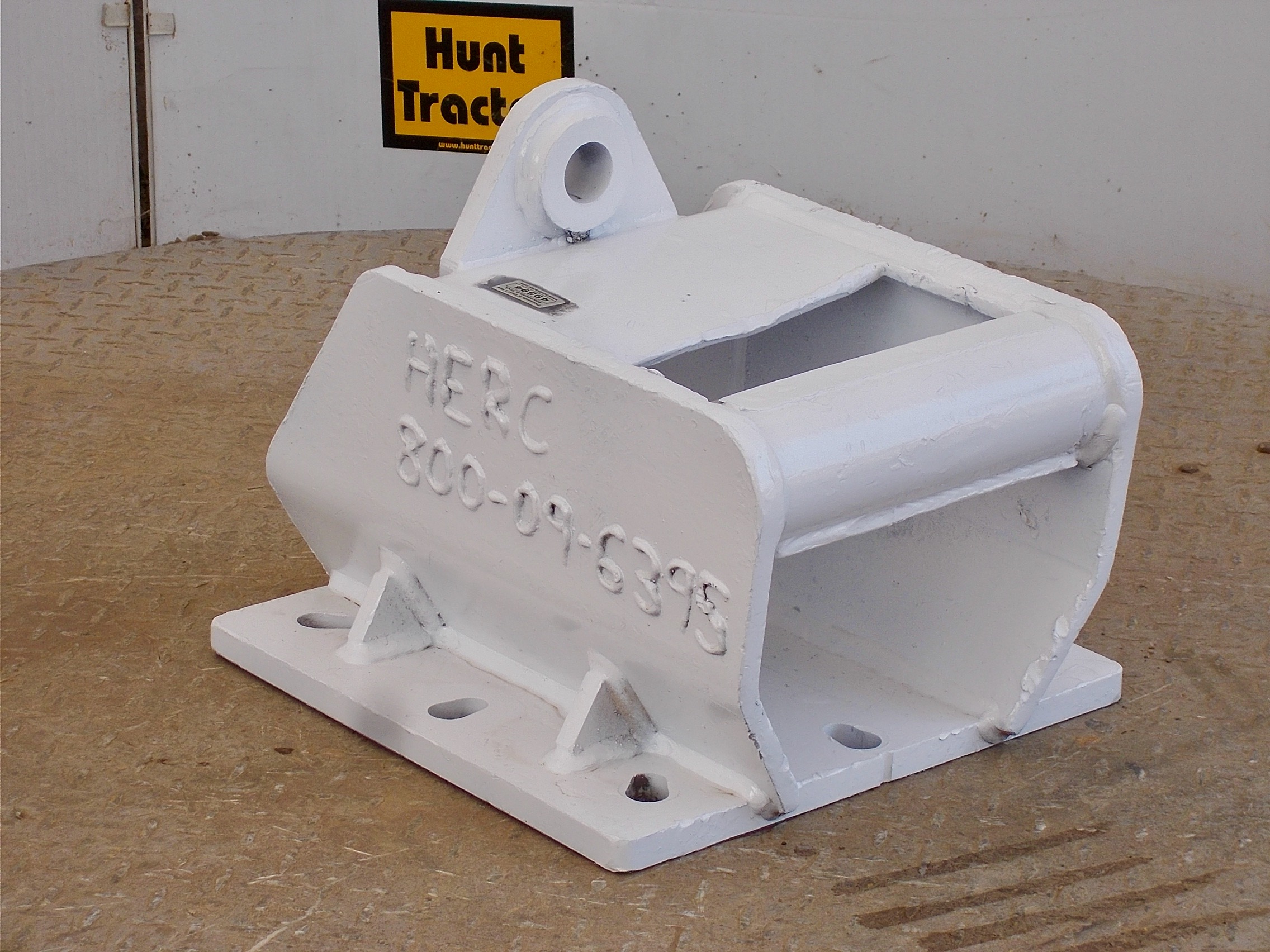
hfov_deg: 15.2
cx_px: 635
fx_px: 4769
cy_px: 476
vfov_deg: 11.4
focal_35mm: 130
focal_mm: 23
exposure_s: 1/60
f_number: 6.5
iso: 100
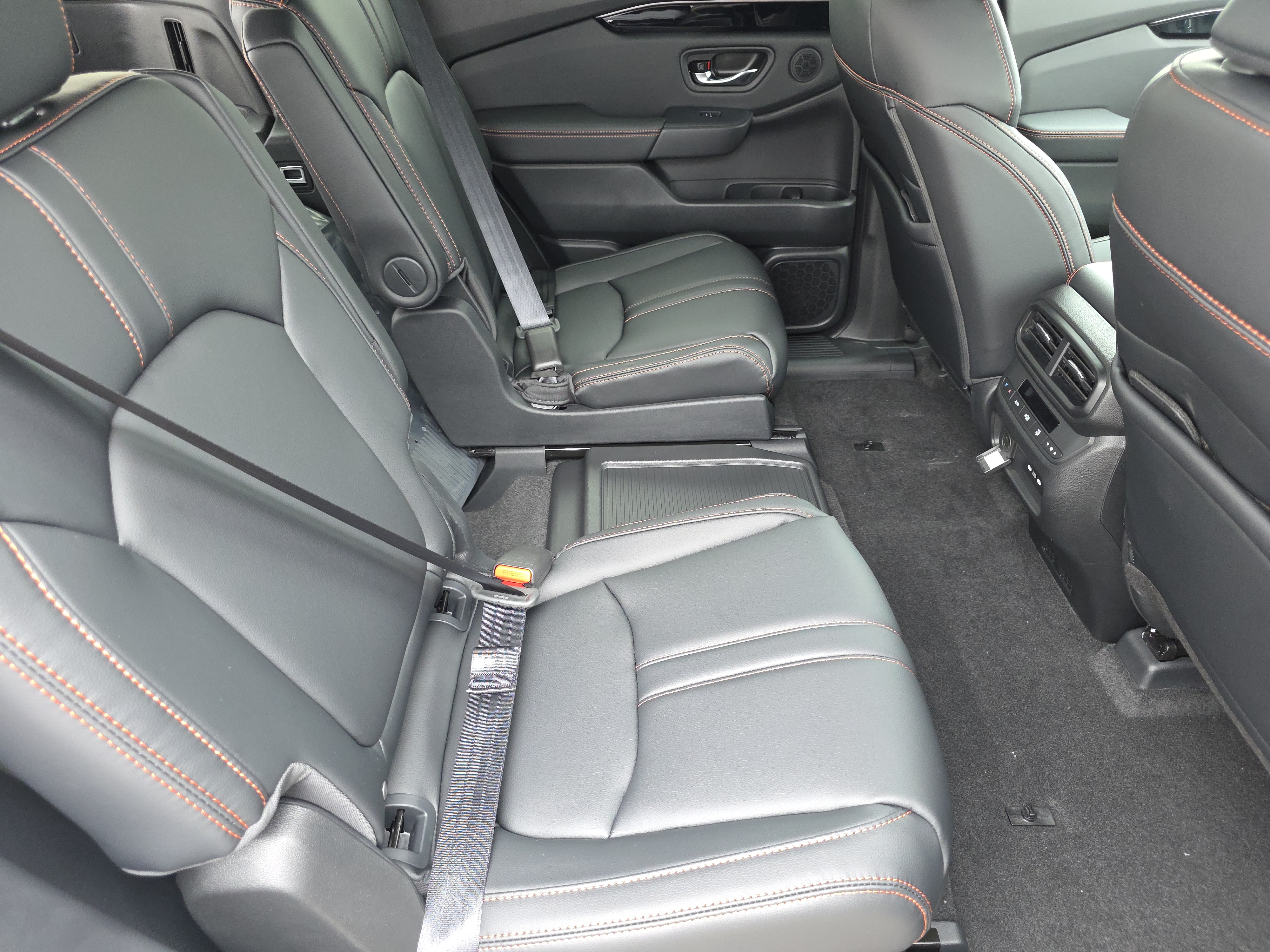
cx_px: 635
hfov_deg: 73.9
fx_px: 844
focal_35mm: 23
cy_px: 476
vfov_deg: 58.9
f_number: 1.7
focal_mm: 6.3
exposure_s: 1/120
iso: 320
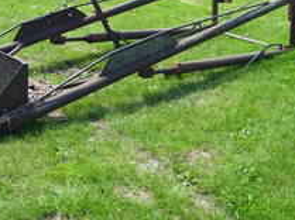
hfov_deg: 31.3
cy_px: 75
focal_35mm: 61
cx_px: 85
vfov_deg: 23.9
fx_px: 519
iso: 80
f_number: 2.7
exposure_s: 1/350
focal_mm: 6
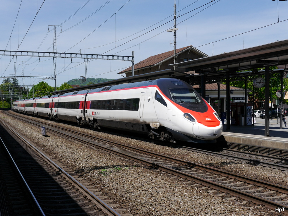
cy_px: 109
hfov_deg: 30.7
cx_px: 146
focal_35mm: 63
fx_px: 524
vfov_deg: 23.3
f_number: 10
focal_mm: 31
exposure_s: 1/320
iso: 160
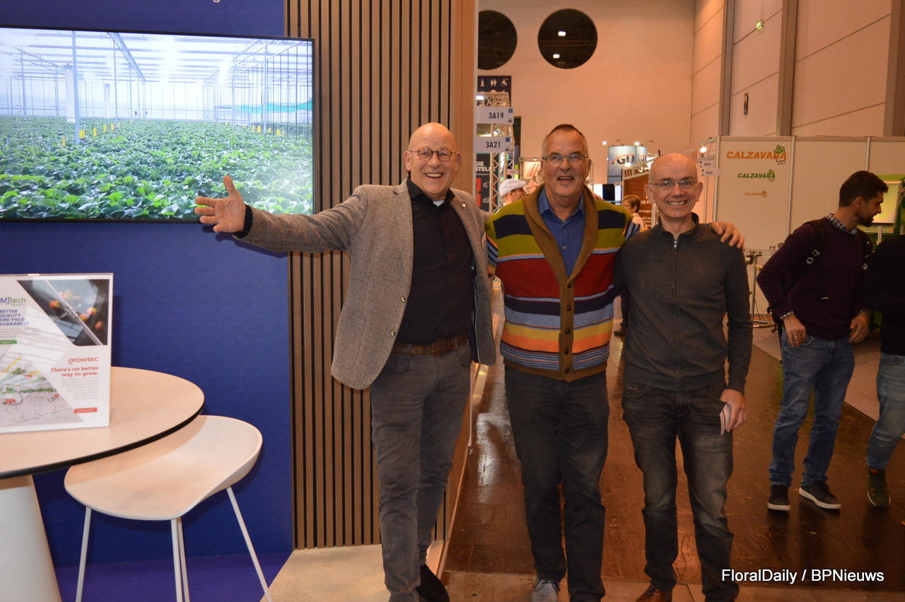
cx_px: 452
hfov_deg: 59.5
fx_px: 791
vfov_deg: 41.6
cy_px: 301
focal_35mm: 32
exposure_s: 1/200
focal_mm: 21
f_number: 3.8
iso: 1100
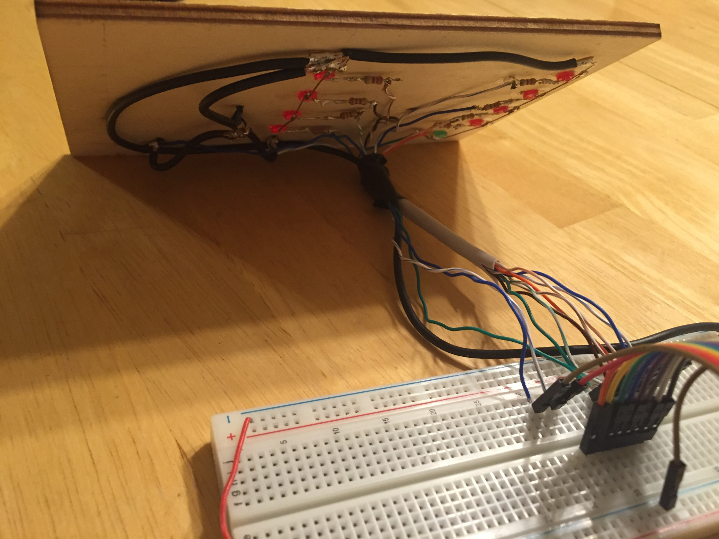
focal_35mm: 29
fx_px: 602
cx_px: 360
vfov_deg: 48.2
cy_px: 270
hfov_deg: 61.7
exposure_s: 1/30
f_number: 2.2
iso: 160
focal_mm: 4.15
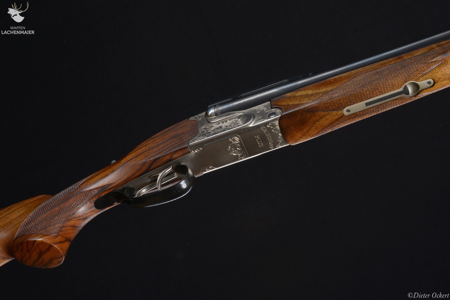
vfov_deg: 22.6
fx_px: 750
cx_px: 225
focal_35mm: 60
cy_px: 150
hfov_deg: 33.4
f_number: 22
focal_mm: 60
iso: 100
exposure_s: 1/60
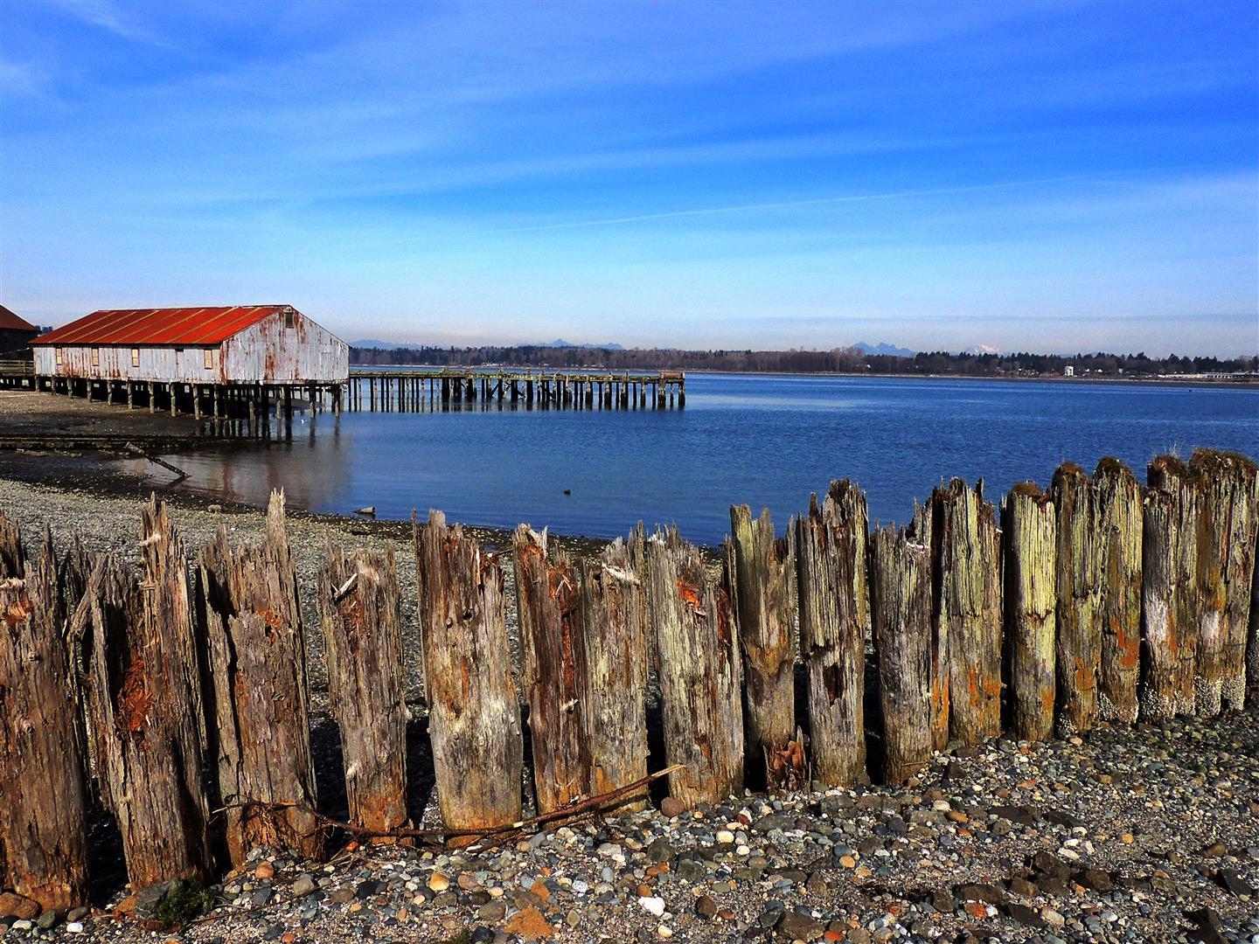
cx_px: 630
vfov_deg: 56.8
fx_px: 873
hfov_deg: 71.6
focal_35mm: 24
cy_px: 472
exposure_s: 1/1600
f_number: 5.3
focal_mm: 4.3
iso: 100
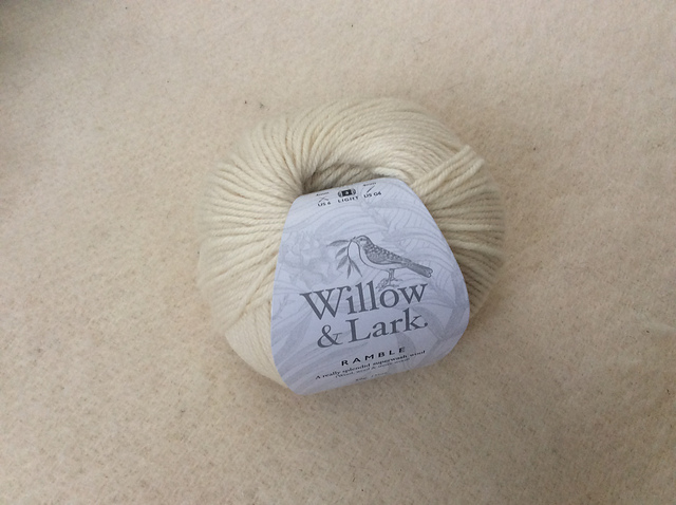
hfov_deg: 56.9
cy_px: 252
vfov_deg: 44.1
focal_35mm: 32
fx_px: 624
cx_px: 338
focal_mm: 3.3
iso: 80
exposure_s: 1/25
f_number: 2.4
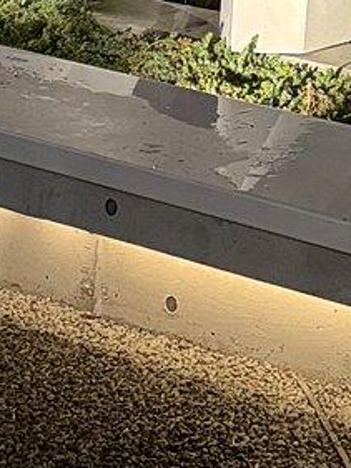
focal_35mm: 131
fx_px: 1770
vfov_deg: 12.8
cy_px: -508
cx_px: 790
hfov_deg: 10.1
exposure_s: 1/57
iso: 400
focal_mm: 6.76
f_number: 1.78
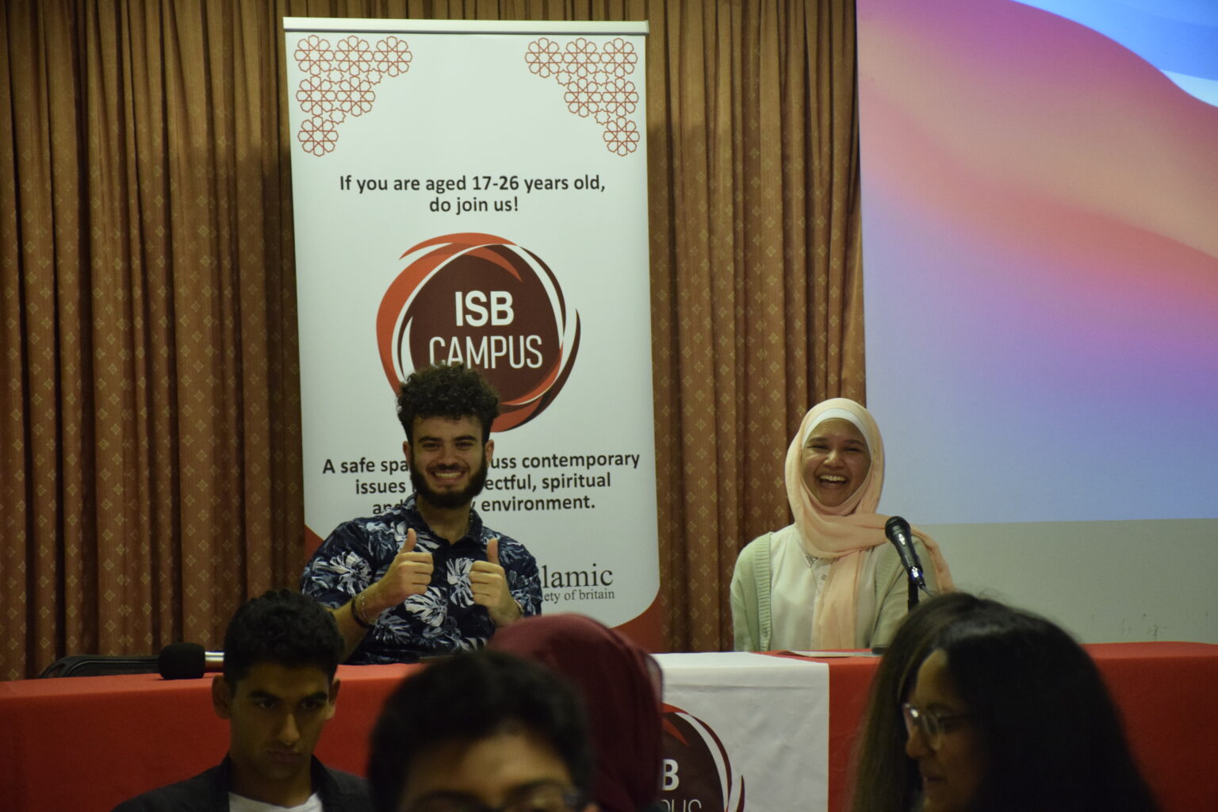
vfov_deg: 11.4
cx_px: 609
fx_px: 4060
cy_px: 406
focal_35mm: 120
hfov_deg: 17.1
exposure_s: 1/125
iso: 2000
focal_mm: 80
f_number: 5.3
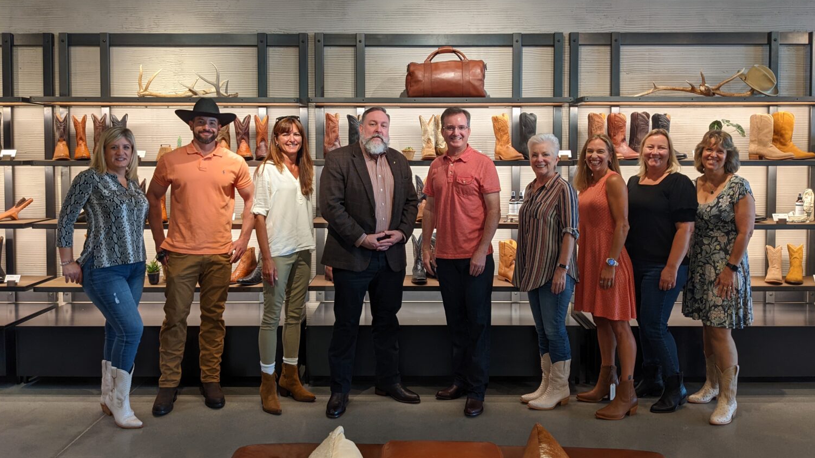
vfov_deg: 38.7
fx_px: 648
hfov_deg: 64.3
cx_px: 412
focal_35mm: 30
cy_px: 176
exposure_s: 1/24
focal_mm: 4.38
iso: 72
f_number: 1.73
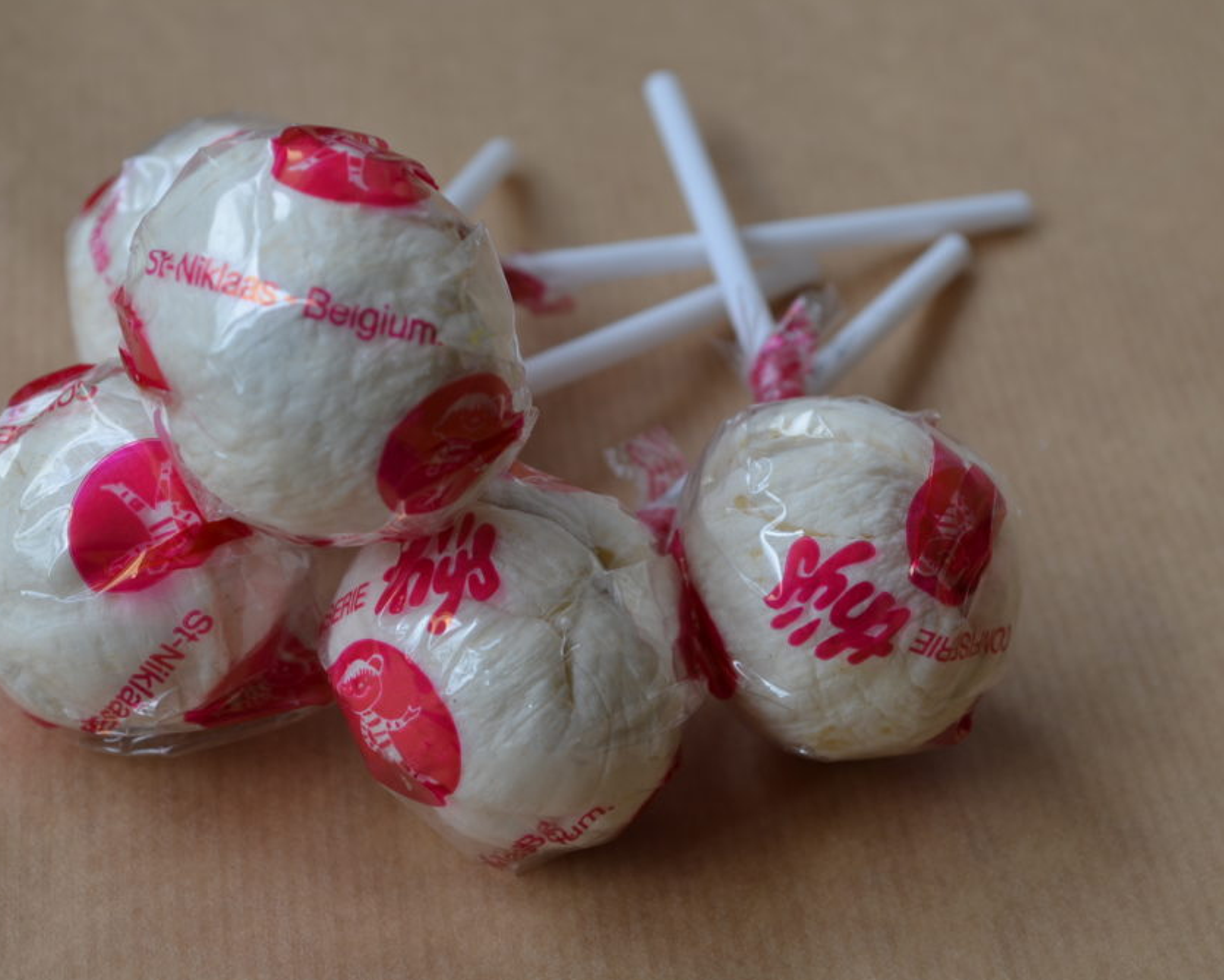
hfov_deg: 22.2
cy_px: 491
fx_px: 3116
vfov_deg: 17.9
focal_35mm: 86
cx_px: 524
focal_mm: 50
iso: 100
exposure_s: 1/60
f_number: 8
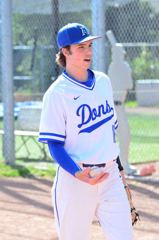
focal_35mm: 202
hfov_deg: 6.8
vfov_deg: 10.2
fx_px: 1347
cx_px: 80
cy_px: 120
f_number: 5.6
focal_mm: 135
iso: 1600
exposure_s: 1/2000
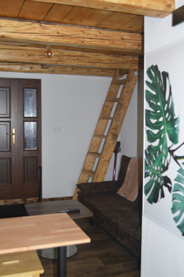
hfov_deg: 34.1
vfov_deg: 49.6
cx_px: 92
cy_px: 138
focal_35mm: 39
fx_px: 300
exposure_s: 1/60
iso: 2000
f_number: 4.2
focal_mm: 26
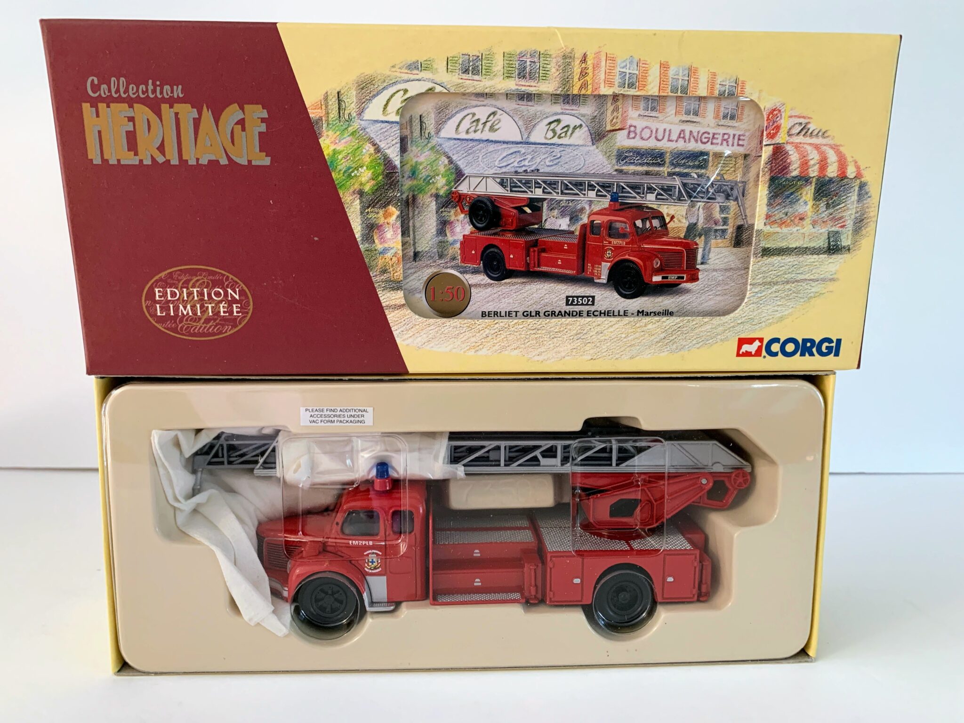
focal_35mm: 26
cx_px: 482
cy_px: 362
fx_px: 724
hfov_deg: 67.3
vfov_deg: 53.1
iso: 125
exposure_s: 1/60
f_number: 1.8
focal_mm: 4.25
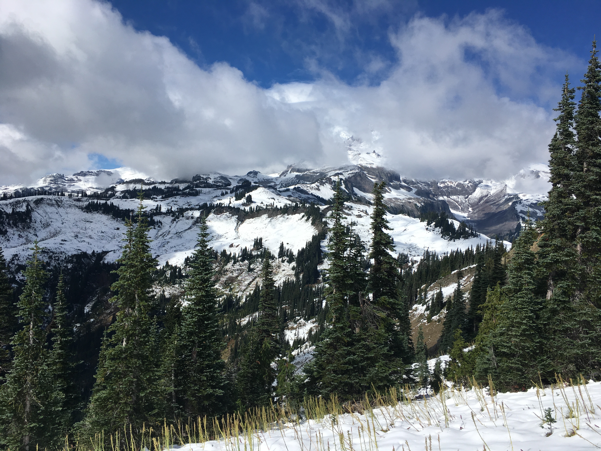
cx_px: 300
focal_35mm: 29
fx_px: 503
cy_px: 226
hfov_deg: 61.7
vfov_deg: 48.2
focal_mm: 4.15
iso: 25
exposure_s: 1/3663
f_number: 2.2
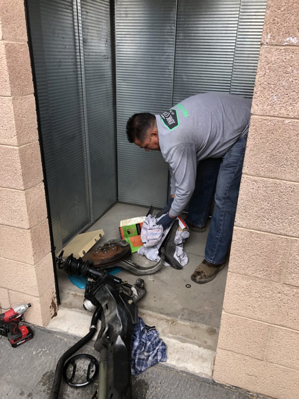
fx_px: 322
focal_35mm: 28
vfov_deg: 63.4
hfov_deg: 49.7
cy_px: 200
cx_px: 150
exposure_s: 1/120
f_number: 1.8
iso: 32
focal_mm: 4
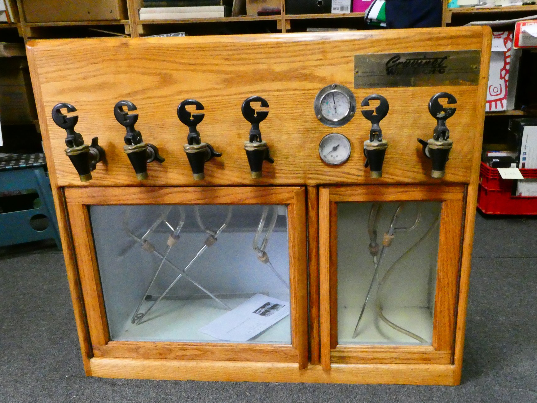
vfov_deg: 46.8
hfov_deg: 59.9
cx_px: 283
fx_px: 465
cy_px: 206
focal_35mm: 30
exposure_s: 1/15
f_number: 7.1
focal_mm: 4.7
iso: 1600
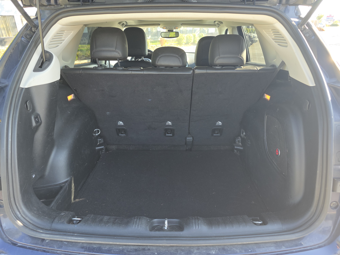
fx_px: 226
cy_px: 128
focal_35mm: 23
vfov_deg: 58.9
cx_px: 170
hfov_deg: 73.9
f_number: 1.7
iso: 50
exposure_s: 1/180
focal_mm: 6.3
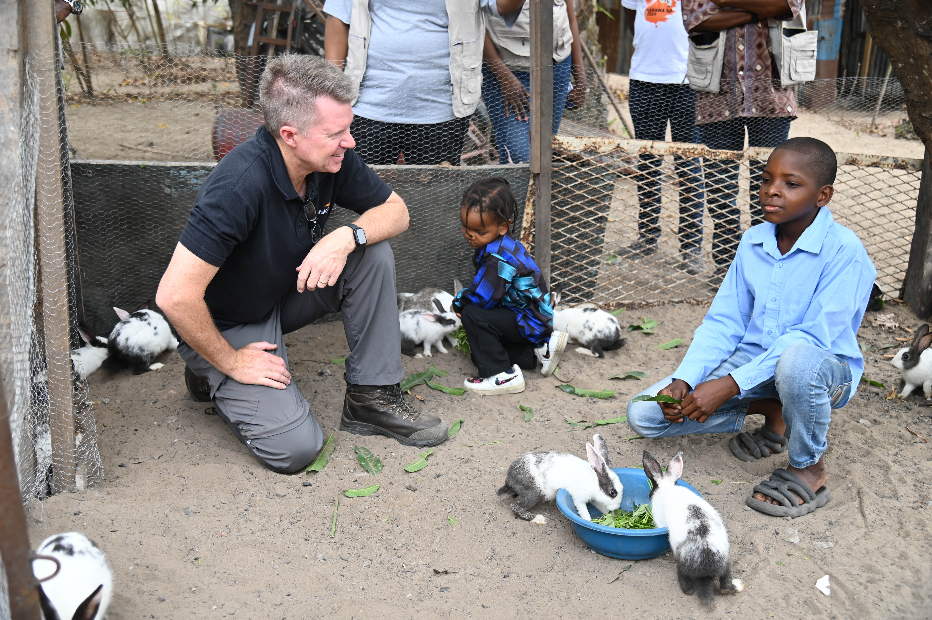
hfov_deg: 54.5
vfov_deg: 37.8
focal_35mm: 35
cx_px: 466
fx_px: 905
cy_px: 310
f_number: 4
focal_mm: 35
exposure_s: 1/250
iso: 250
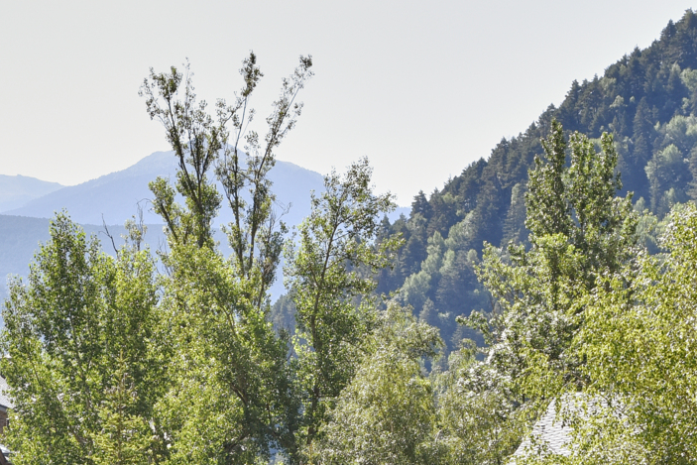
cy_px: 465
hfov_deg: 13.7
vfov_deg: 9.2
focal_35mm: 148
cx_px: 73
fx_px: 2866
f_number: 16
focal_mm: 52
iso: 100
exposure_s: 1/60
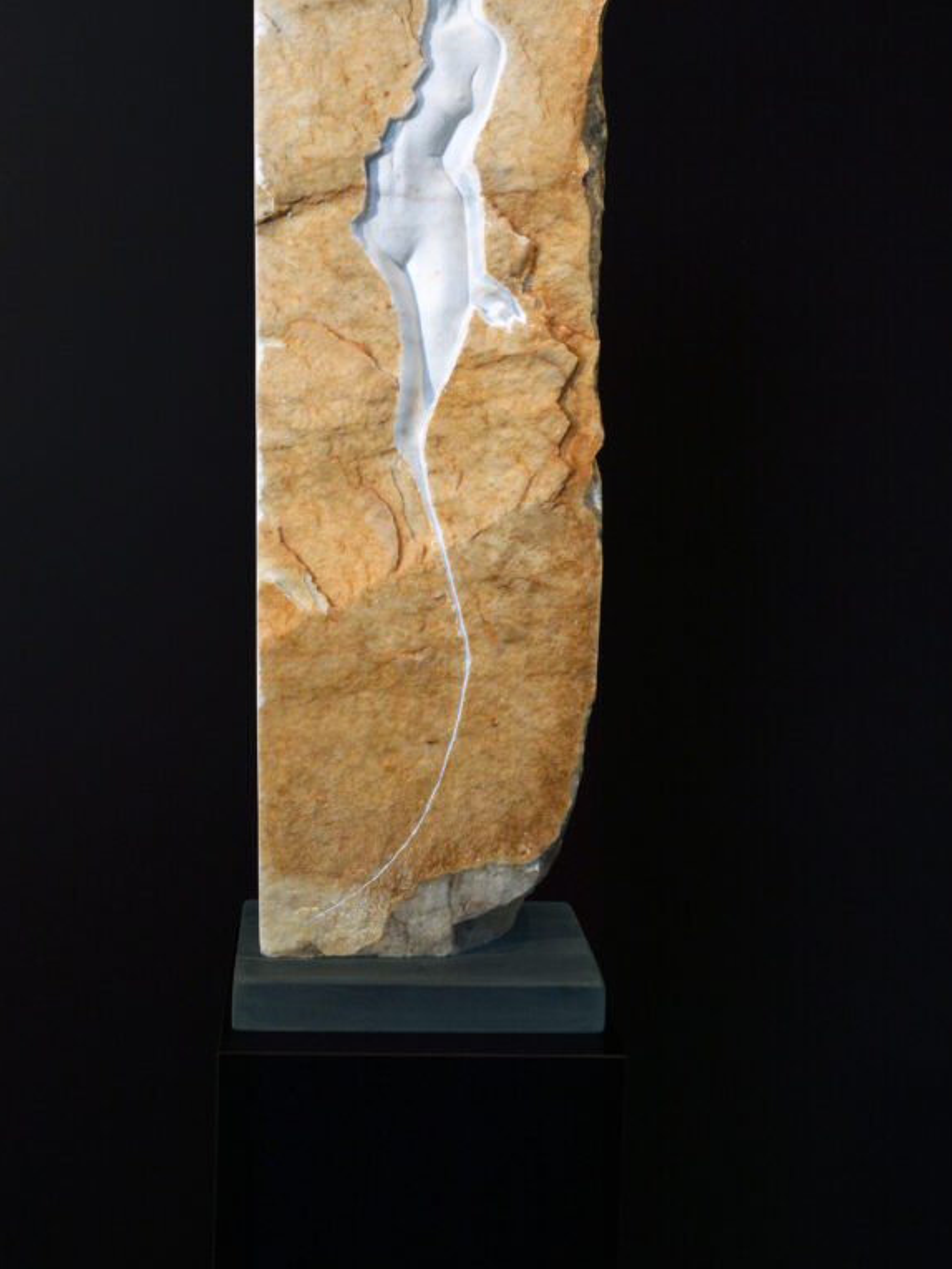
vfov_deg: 35.2
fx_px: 1980
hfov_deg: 27.0
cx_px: 425
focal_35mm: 54
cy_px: 423
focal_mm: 28
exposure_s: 1/200
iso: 200
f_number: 8
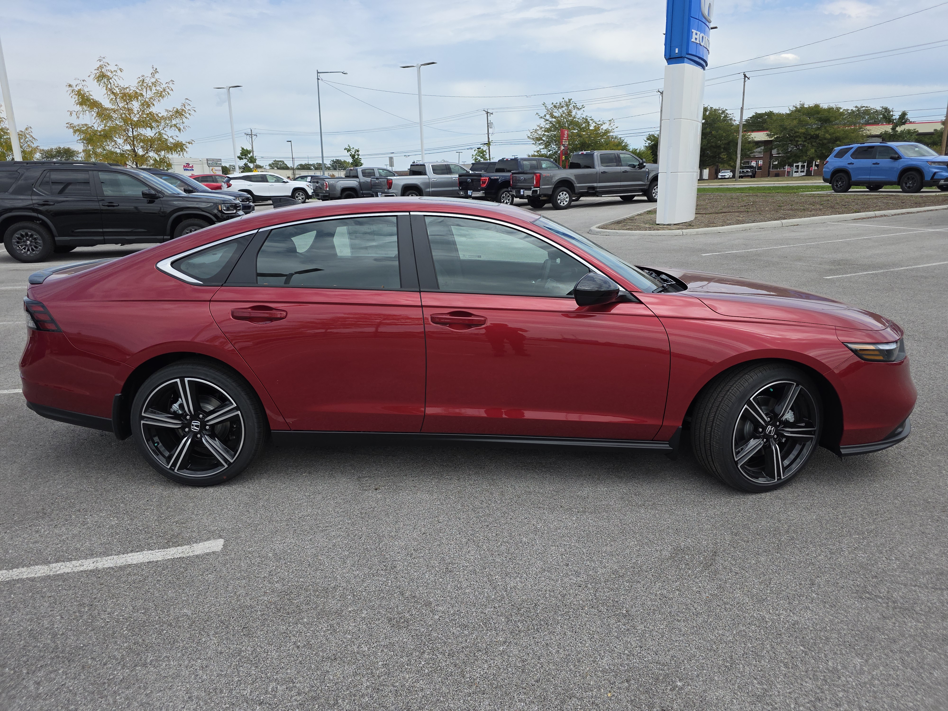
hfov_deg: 73.9
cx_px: 474
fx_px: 630
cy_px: 356
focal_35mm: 23
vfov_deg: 58.9
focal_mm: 6.3
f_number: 1.7
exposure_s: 1/4766
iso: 80
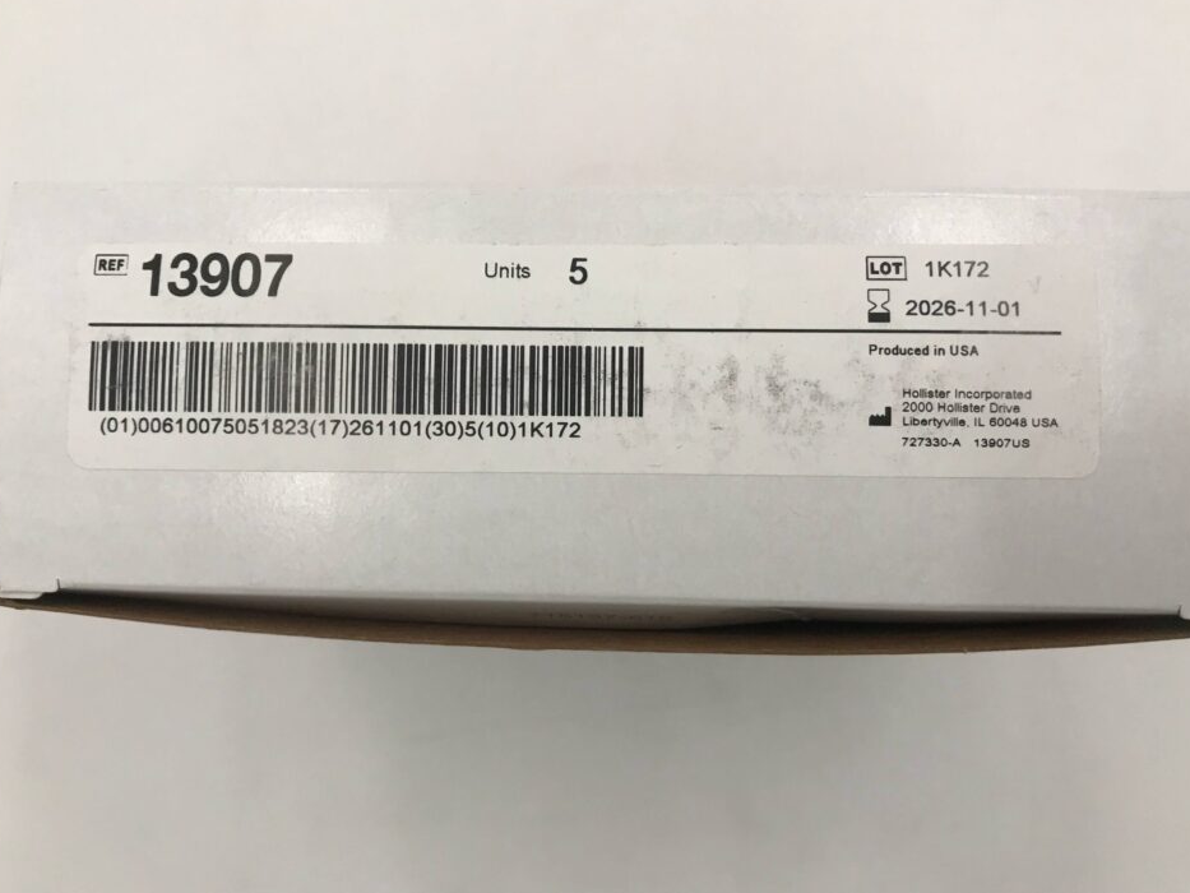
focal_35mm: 30
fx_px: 1031
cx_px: 598
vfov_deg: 46.8
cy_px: 421
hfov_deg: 60.0
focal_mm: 3.99
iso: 25
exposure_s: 1/40
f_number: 1.8
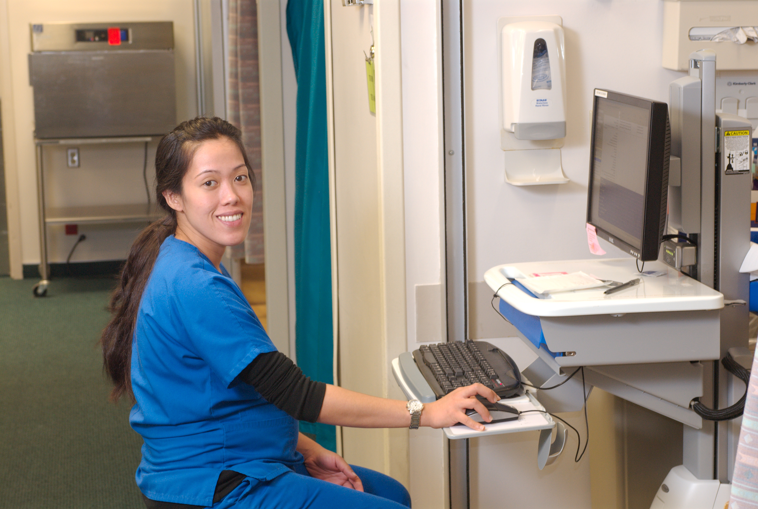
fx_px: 1646
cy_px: 254
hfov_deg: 25.9
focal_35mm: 78
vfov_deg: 17.6
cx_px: 379
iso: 400
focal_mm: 52
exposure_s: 1/8
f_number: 4.5
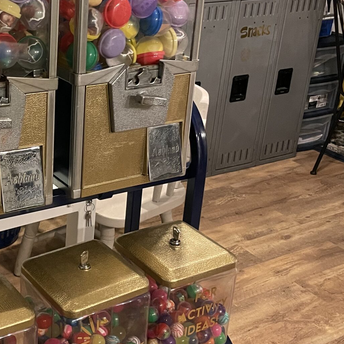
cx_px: 65
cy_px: 148
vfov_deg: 30.0
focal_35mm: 57
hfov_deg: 29.3
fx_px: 641
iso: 500
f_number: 1.6
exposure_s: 1/60
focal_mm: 4.2
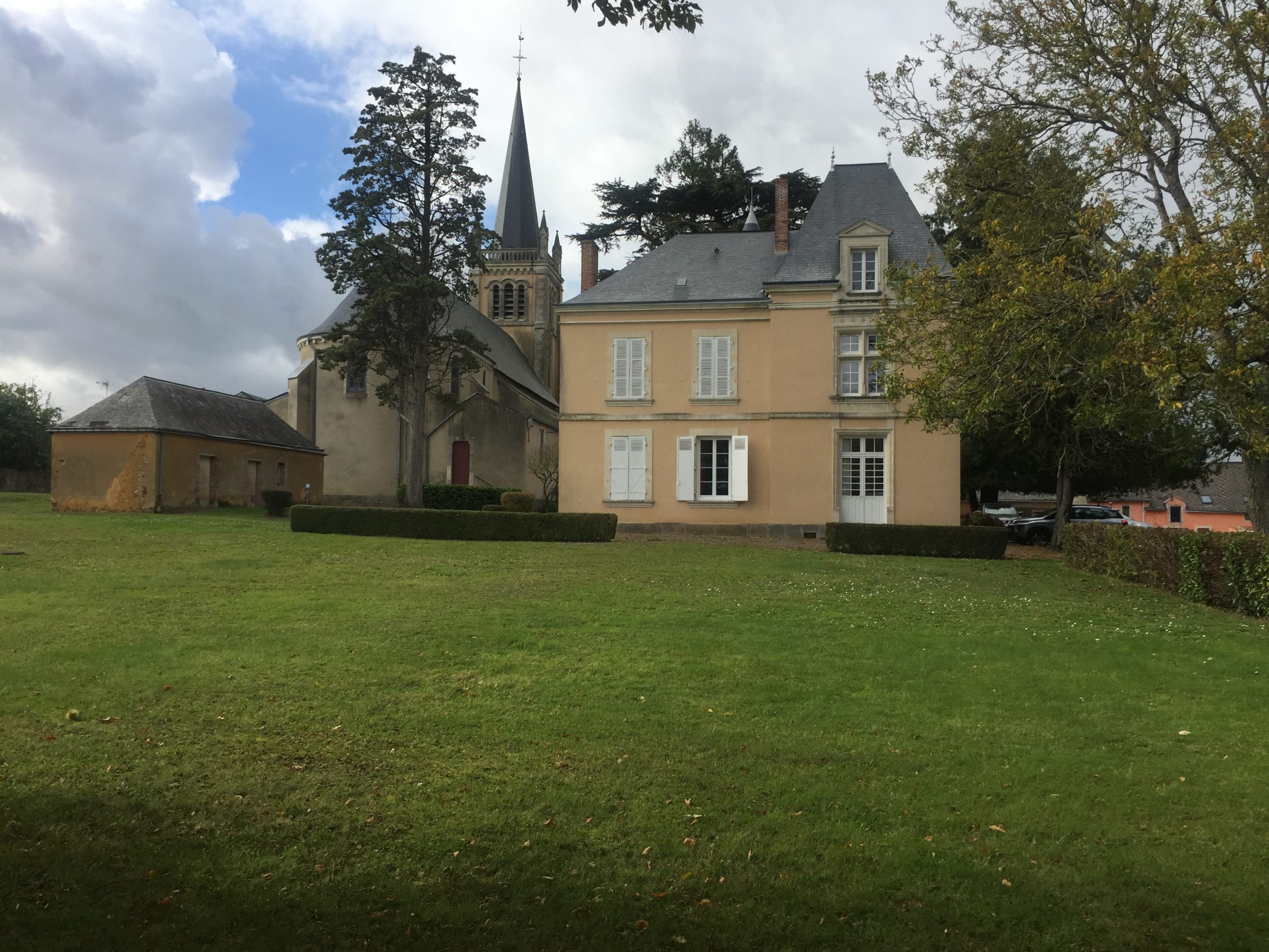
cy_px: 476
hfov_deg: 61.7
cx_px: 634
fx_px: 1063
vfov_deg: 48.2
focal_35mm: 29
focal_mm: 4.15
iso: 32
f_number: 2.2
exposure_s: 1/1883
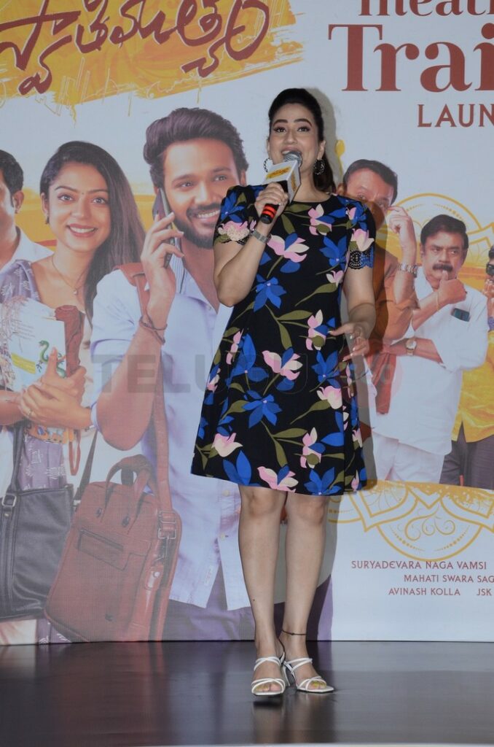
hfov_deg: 17.4
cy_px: 374
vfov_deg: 26.0
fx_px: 1613
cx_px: 247
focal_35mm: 78
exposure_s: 1/125
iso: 640
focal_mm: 52
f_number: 9
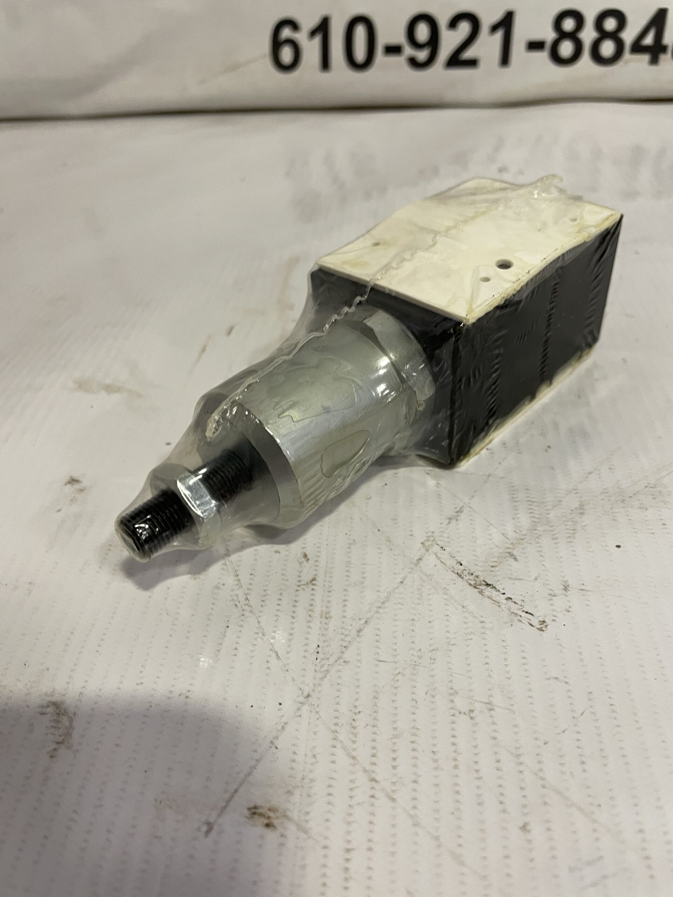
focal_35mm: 26
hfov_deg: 53.1
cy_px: 448
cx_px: 336
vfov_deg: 67.3
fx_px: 674
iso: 125
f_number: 1.6
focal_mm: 4.2
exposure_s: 1/60
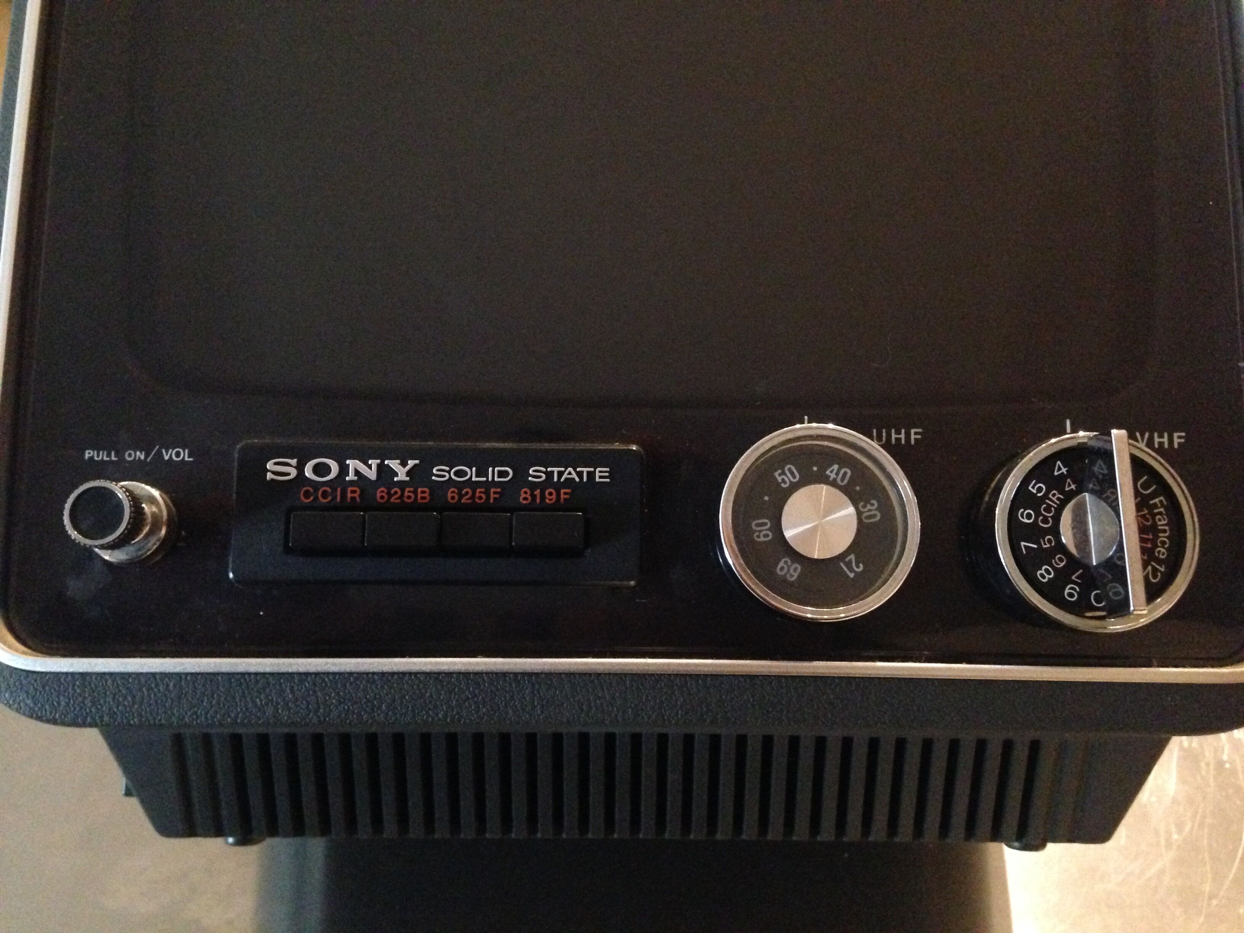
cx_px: 622
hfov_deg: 55.4
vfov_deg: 42.9
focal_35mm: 33
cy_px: 466
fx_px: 1186
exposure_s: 1/17
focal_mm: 4.12
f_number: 2.4
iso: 800
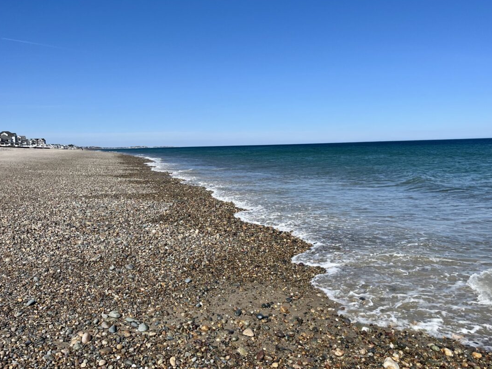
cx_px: 279
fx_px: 426
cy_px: 200
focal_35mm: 30
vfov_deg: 46.7
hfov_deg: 59.8
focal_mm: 5.1
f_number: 1.6
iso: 50
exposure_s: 1/5319
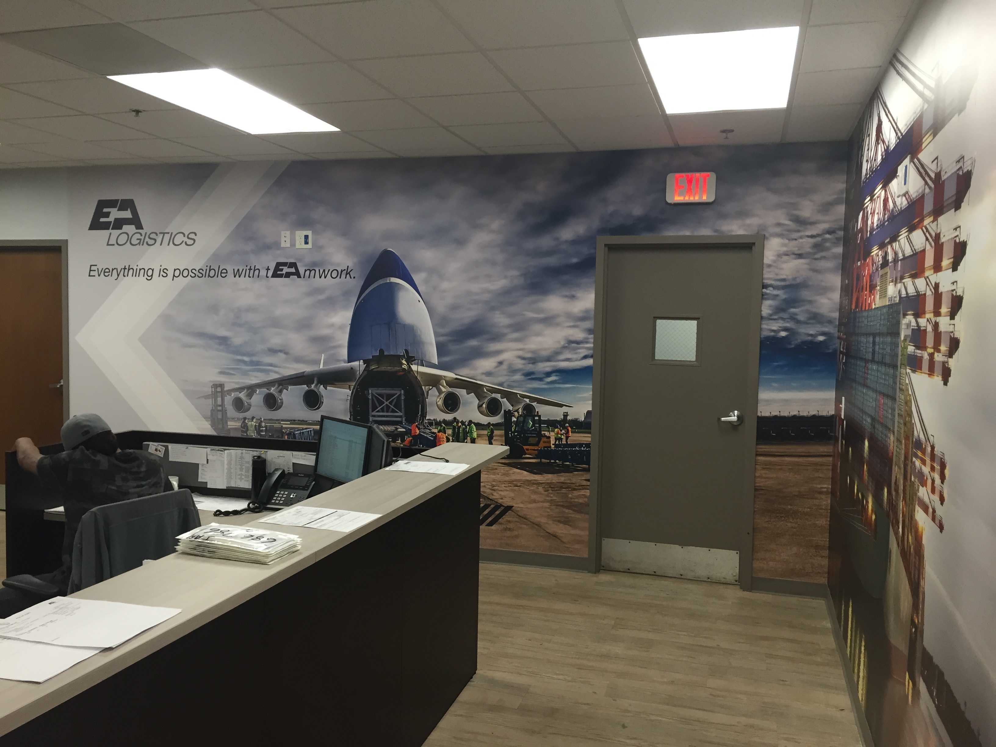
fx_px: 834
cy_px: 374
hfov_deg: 61.7
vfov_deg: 48.2
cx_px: 498
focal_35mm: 29
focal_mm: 4.15
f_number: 2.2
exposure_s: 1/30
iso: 80
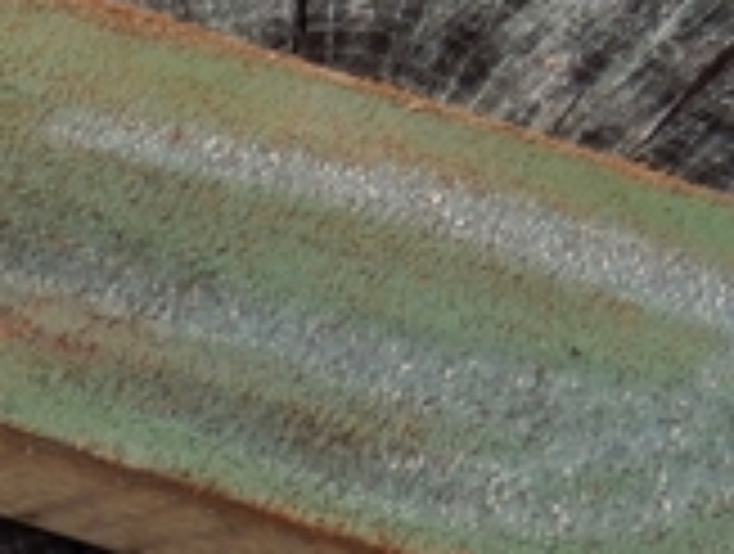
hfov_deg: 6.3
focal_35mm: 315
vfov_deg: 4.7
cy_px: 1022
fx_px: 6694
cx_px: 230
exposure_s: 1/160
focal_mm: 12
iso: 125
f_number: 4.8
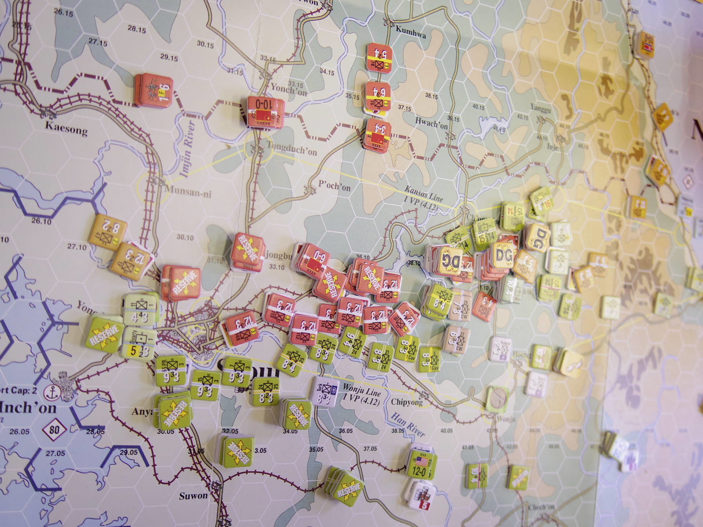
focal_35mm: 39
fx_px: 792
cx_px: 352
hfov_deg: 47.9
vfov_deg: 36.8
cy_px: 264
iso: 160
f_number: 1.9
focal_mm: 8.5
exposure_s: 1/60
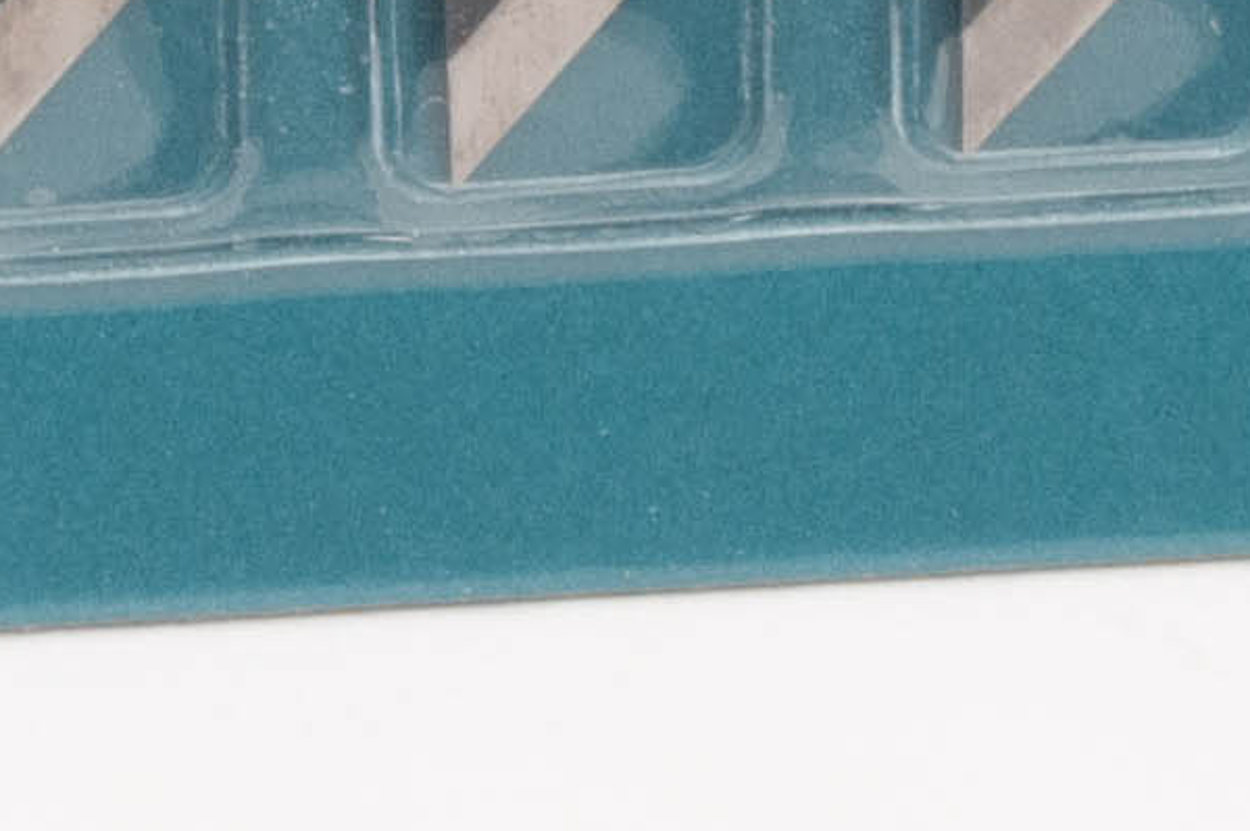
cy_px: -1229
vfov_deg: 2.5
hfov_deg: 3.8
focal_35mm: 536
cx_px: -71
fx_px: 18595
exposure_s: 1/80
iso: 200
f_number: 16
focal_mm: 50
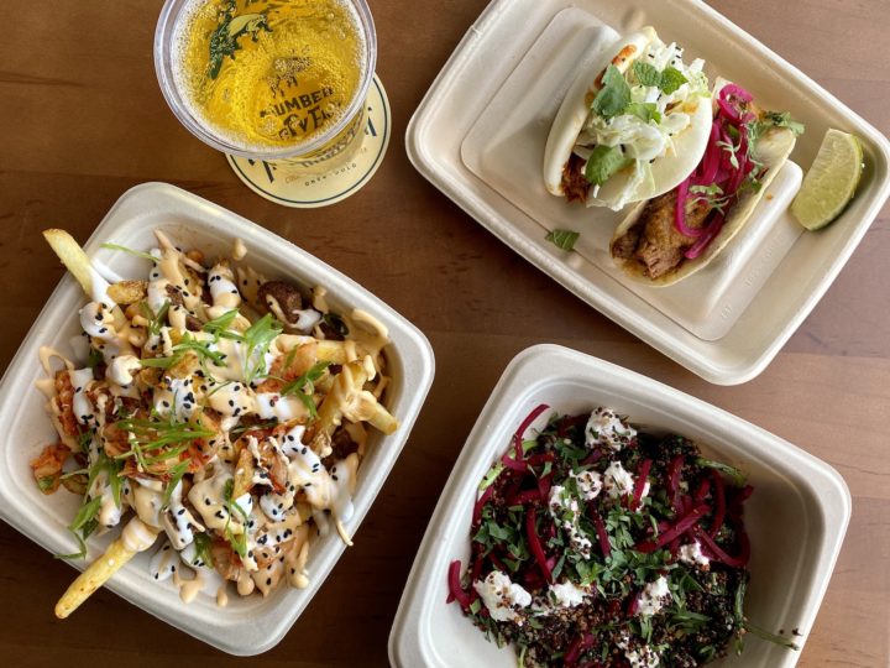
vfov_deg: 53.1
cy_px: 334
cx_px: 445
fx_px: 668
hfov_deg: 67.3
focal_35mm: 26
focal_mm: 4.25
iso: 40
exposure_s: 1/121
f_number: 1.8
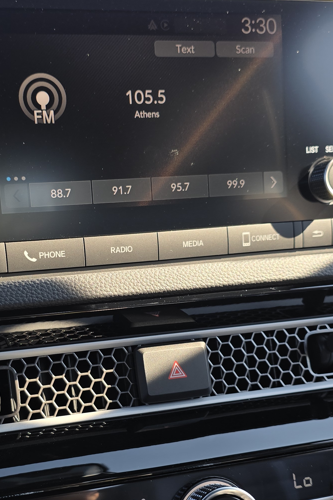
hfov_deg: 27.9
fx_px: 666
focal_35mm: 48
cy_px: 329
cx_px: 103
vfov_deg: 40.6
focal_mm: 6.3
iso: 16
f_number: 1.7
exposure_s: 1/180
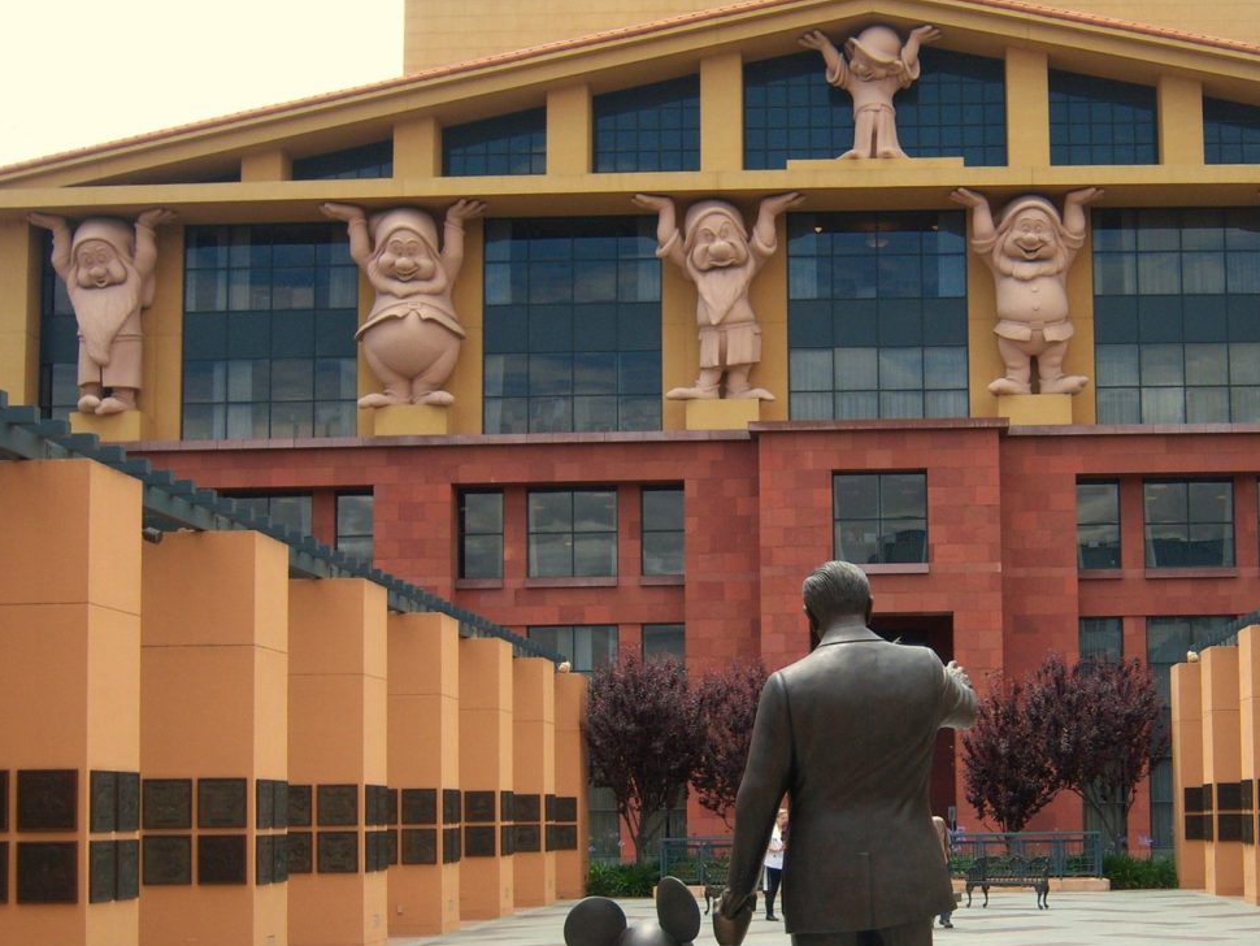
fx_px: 2075
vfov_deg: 25.5
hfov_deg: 33.4
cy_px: 663
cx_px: 876
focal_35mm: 57
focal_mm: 7.5
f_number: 2.8
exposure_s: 1/400
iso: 80
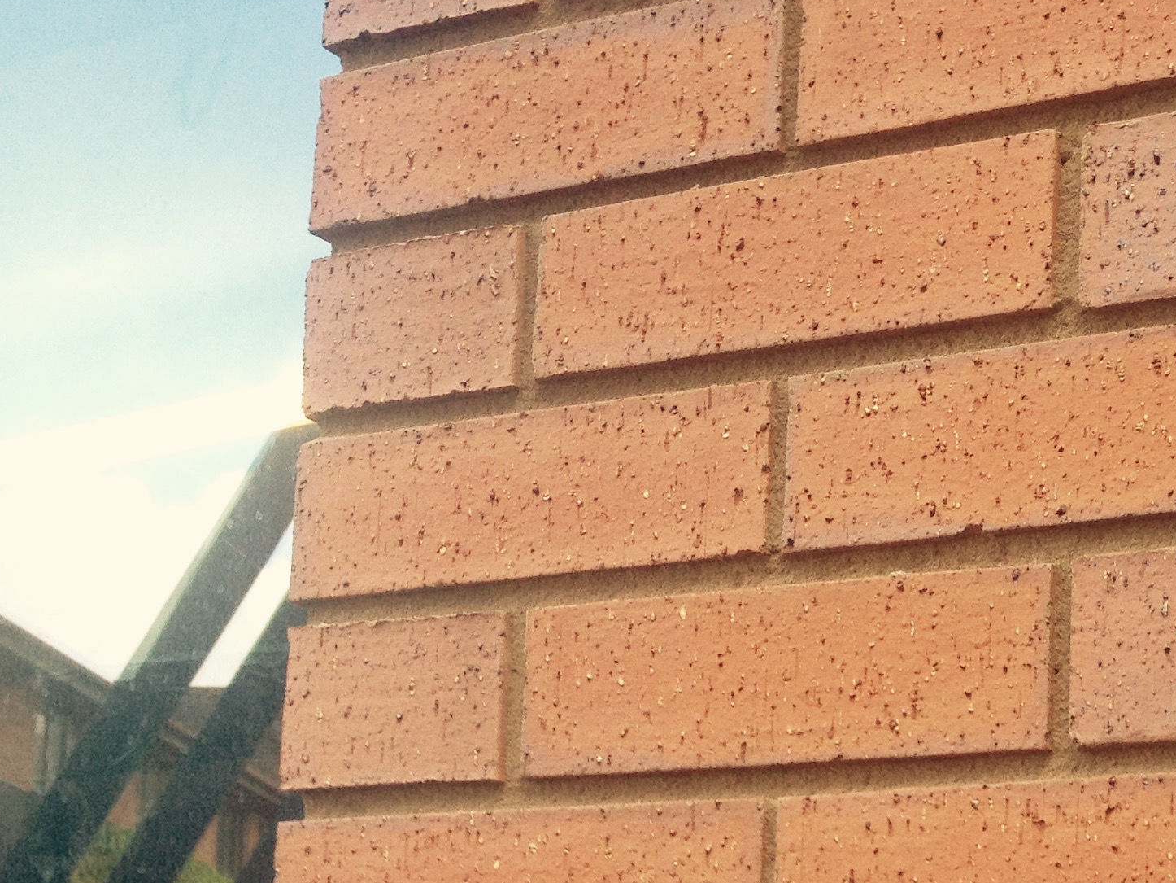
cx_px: 1145
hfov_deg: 23.8
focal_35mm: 79
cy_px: 855
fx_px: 2684
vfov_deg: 18.3
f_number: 2.4
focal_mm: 4.28
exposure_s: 1/120
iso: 64
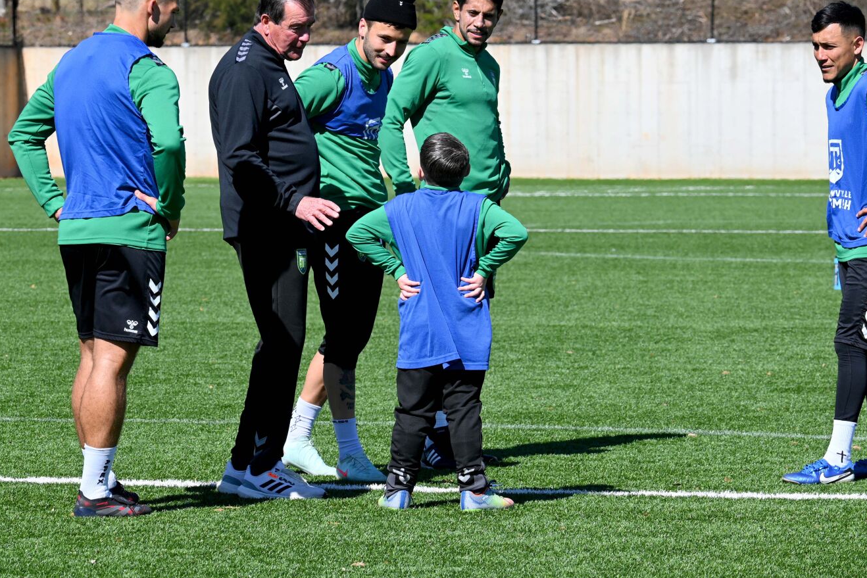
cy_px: 224
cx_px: 431
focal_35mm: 231
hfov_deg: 8.9
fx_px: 5555
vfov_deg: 6.0
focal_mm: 115
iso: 100
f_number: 7.1
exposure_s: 1/400
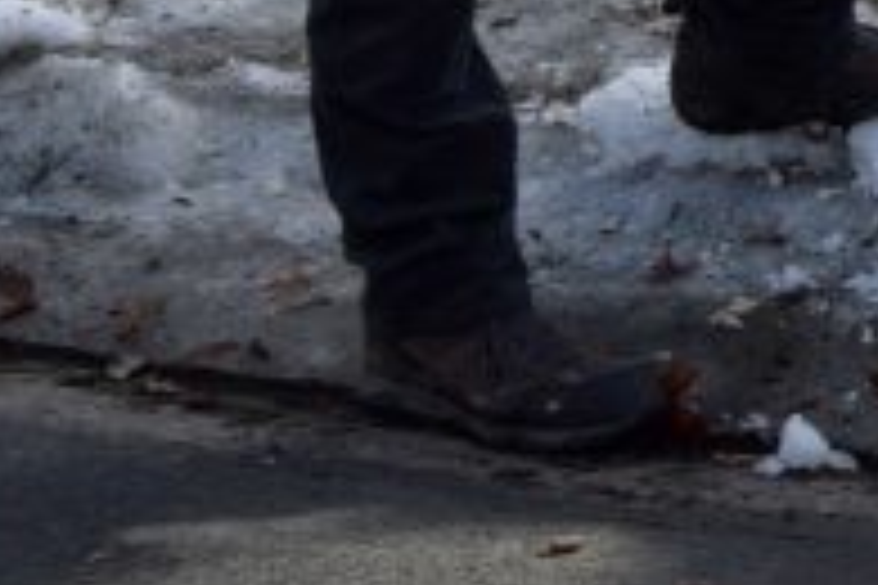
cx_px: 2364
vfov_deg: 5.8
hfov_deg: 8.0
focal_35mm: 231
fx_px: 5635
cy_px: -666
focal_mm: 25
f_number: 8
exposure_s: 1/250
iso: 200
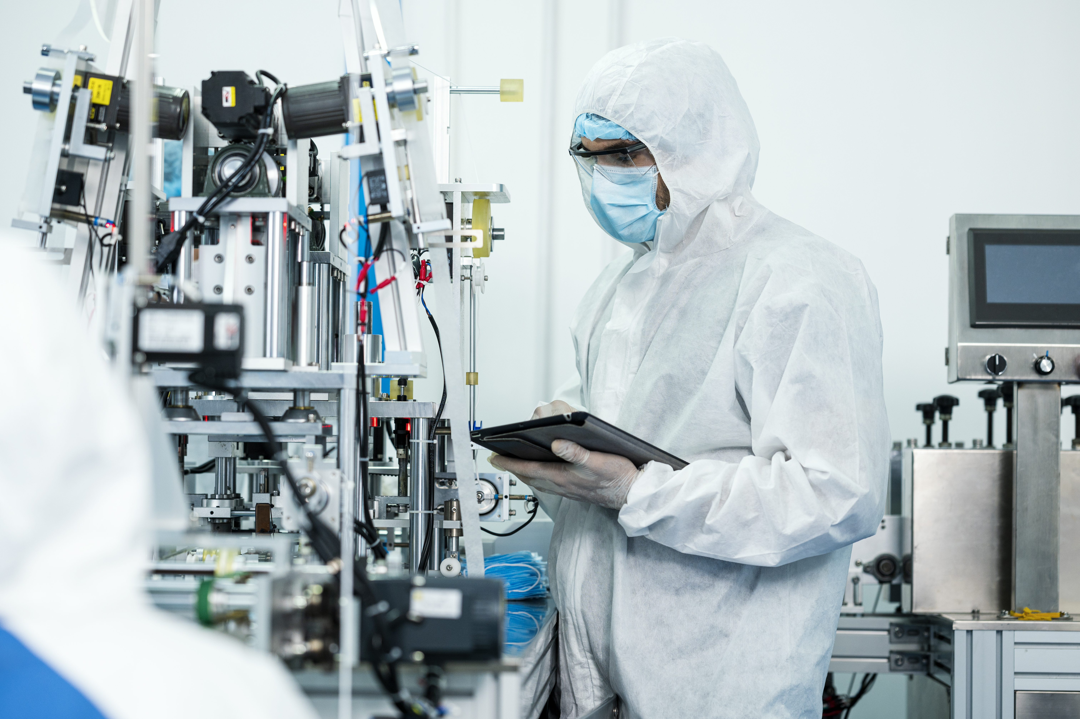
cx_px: 540
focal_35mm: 85
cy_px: 360
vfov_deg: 16.1
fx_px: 2548
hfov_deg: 23.9
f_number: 2.8
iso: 500
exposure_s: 1/160
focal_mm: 85
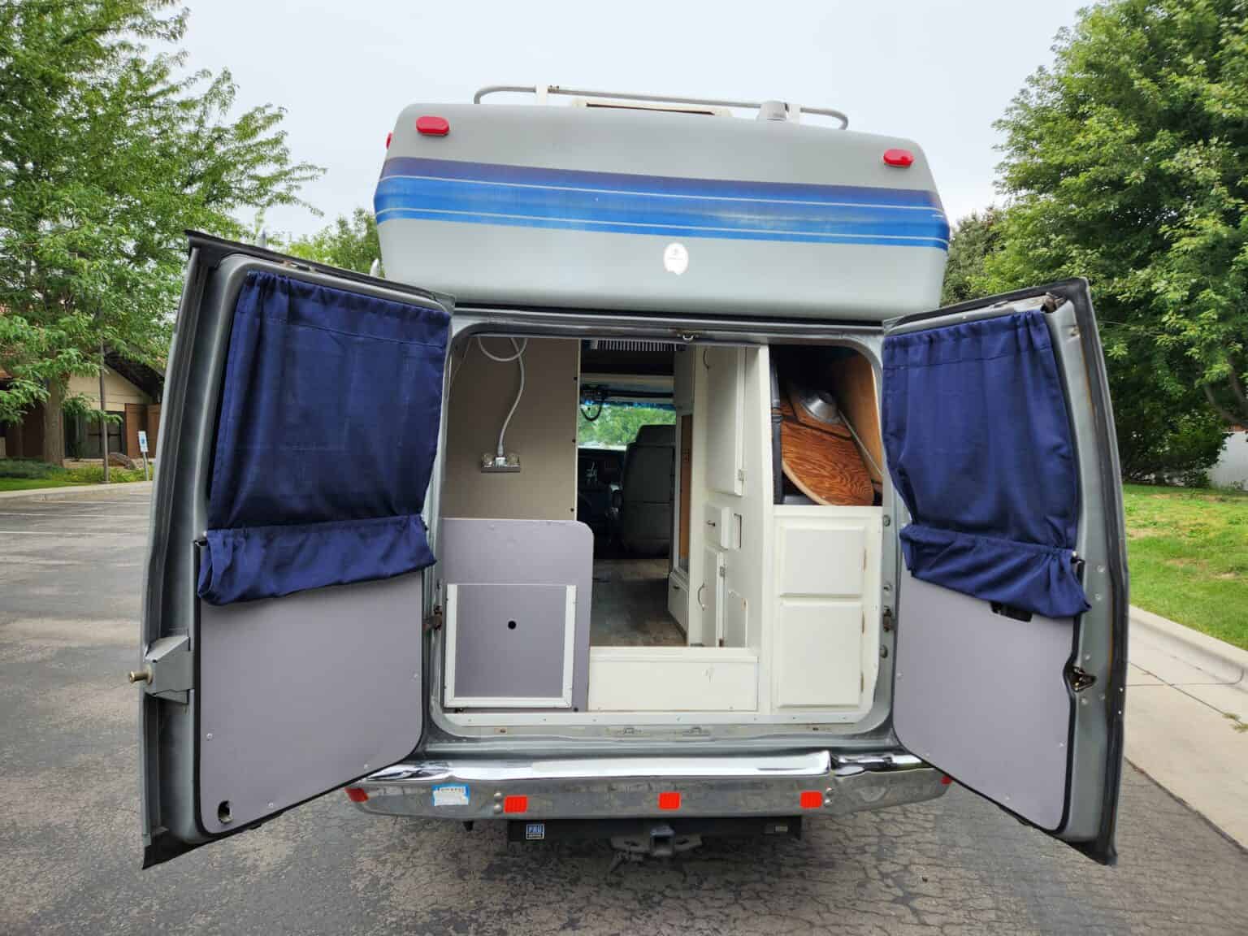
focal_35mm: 23
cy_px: 468
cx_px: 624
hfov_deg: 73.9
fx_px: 829
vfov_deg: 58.9
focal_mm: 5.4
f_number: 1.8
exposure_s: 1/568
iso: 20
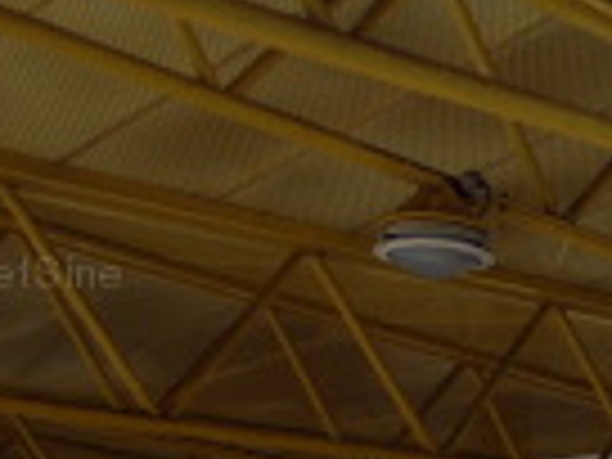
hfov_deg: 12.8
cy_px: 623
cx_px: 1098
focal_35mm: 140
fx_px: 2475
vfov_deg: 10.3
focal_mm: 24
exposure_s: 1/200
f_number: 3.8
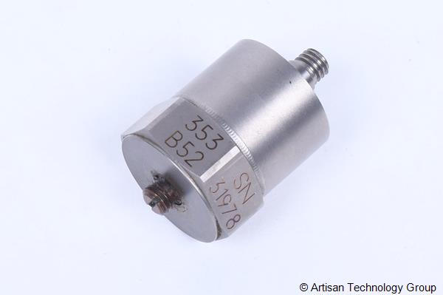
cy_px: 148
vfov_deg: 26.4
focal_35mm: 51
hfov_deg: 38.9
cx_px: 222
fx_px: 627
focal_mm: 34
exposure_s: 1/200
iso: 200
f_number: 14
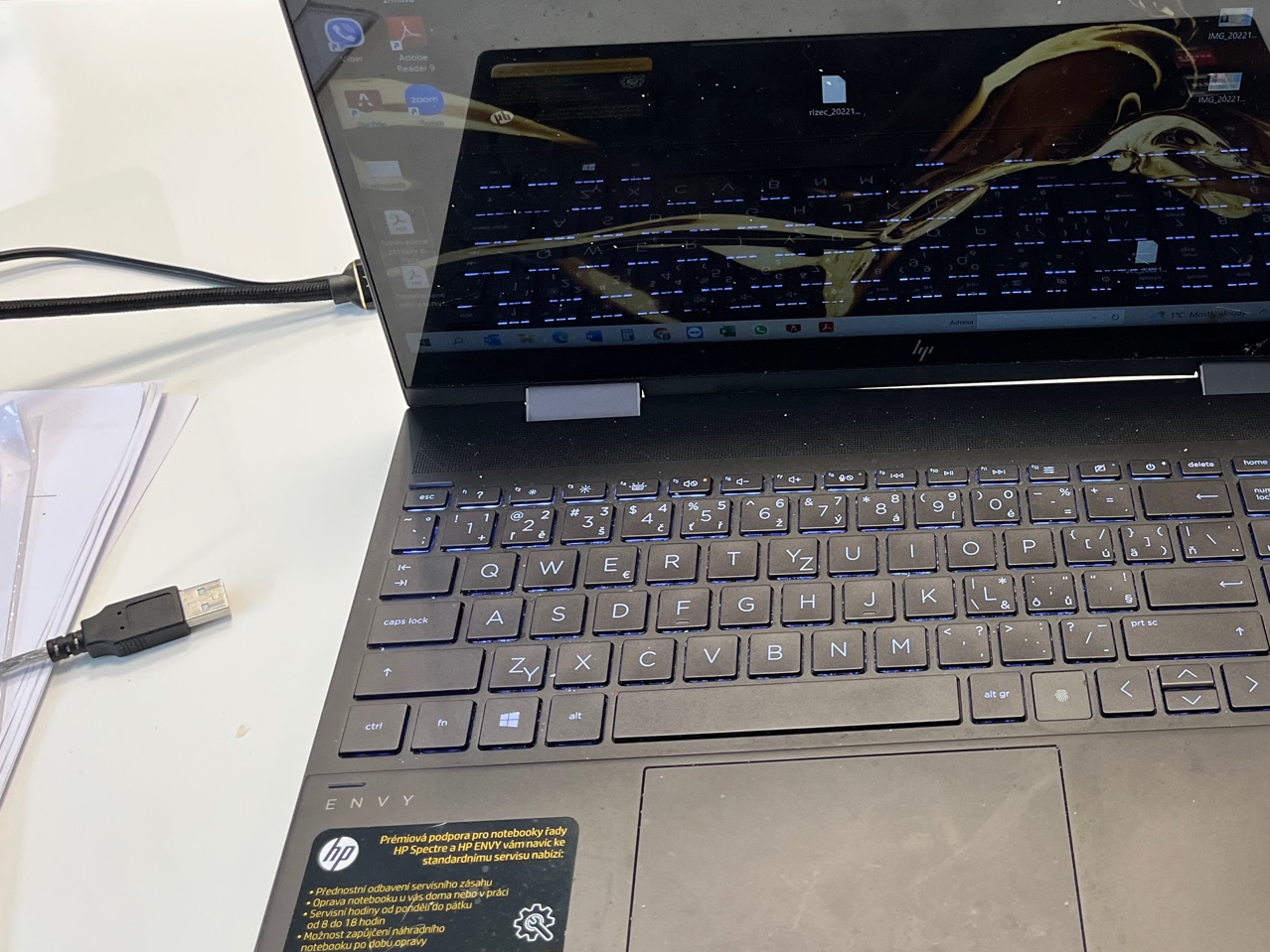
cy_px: 400
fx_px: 1505
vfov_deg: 35.1
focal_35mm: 41
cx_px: 957
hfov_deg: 44.2
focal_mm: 5.1
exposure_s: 1/100
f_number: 1.6
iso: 125
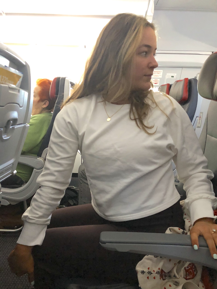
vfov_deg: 63.4
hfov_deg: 49.7
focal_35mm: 28
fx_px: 234
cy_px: 144
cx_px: 108
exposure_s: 1/4
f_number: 1.8
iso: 200
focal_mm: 4
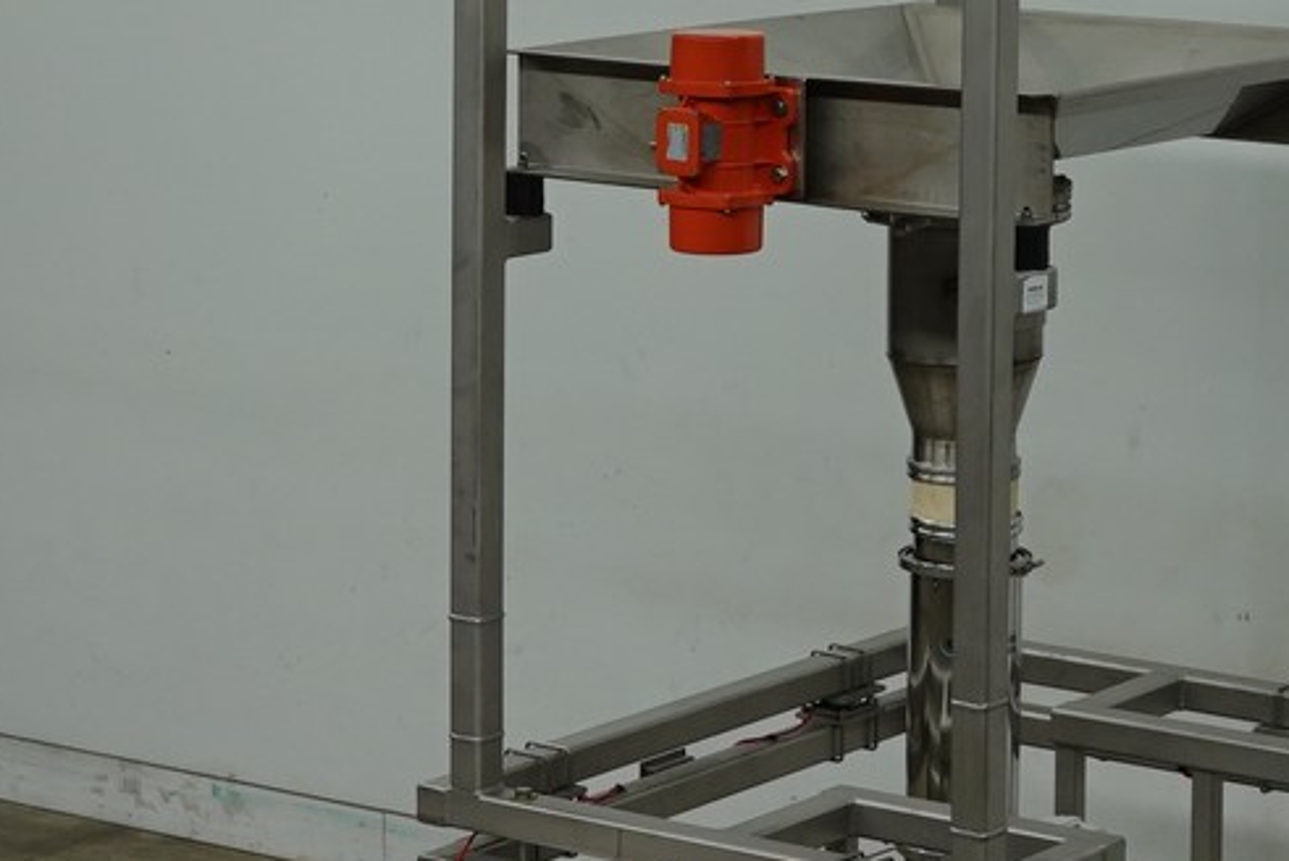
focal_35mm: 125
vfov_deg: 10.9
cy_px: -41
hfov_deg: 16.2
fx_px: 4478
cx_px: 1179
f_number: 3.2
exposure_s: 1/100
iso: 125
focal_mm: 11.06
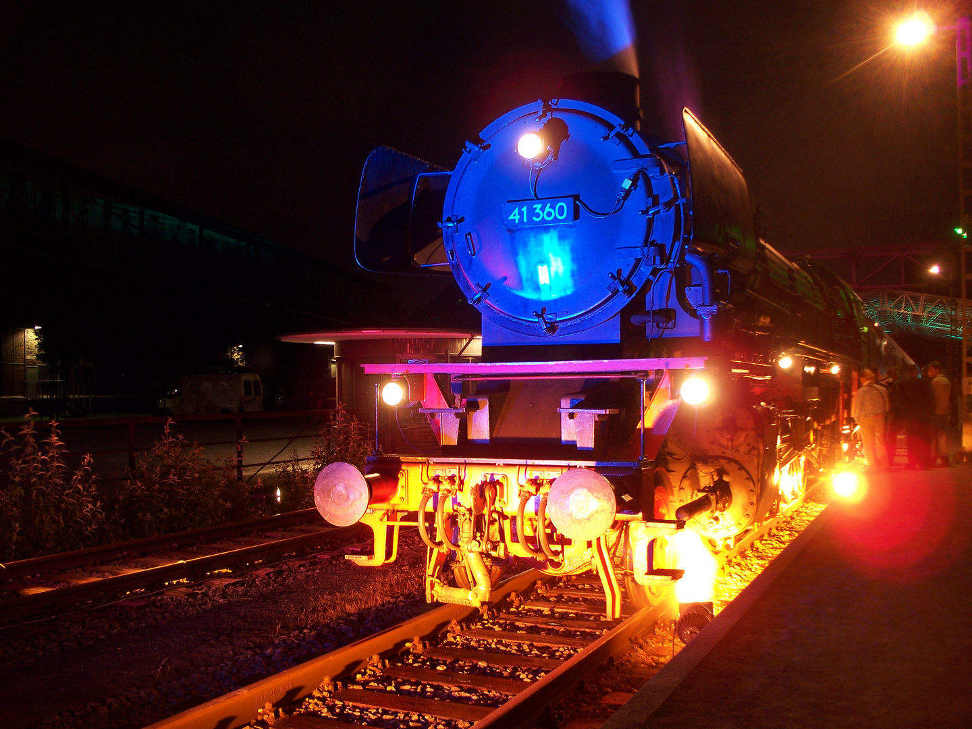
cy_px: 364
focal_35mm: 36
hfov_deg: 51.4
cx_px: 486
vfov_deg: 39.7
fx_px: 1011
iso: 64
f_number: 2.8
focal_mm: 7.54
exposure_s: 1
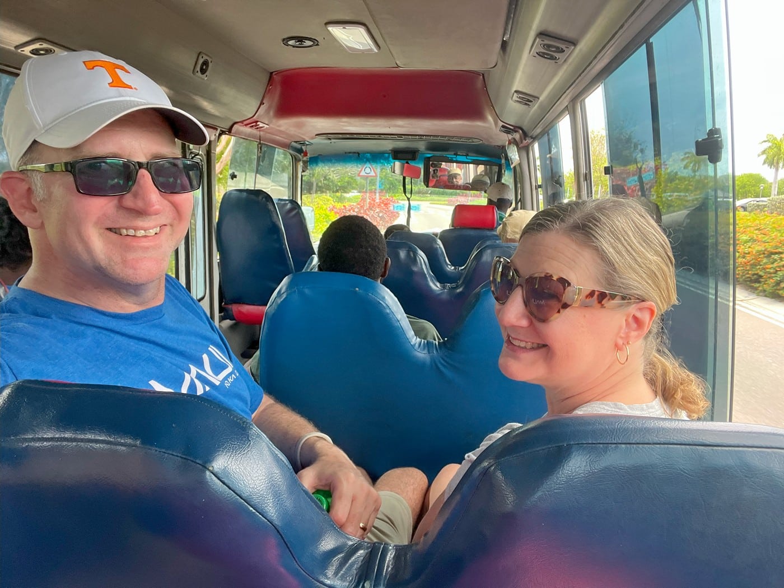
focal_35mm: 23
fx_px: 521
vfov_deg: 58.9
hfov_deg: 73.9
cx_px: 392
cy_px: 294
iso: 50
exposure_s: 1/121
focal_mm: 2.71
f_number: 2.2
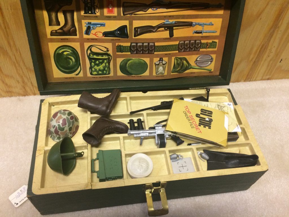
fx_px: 242
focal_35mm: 29
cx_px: 144
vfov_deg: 48.2
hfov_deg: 61.7
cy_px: 108
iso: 200
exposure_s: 1/30
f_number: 2.2
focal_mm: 4.15
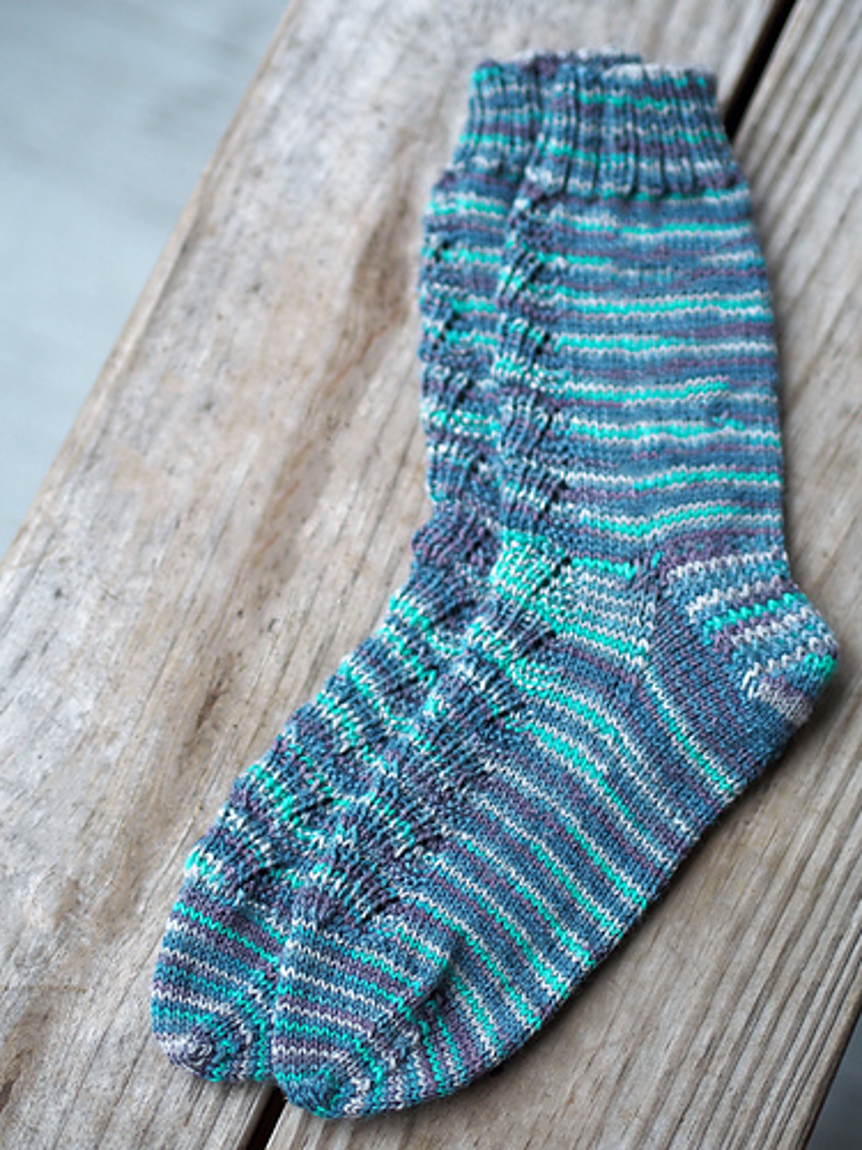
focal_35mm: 90
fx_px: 2988
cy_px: 575
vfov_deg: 21.8
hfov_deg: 16.4
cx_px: 431
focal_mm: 45
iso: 200
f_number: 1.8
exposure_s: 1/1000
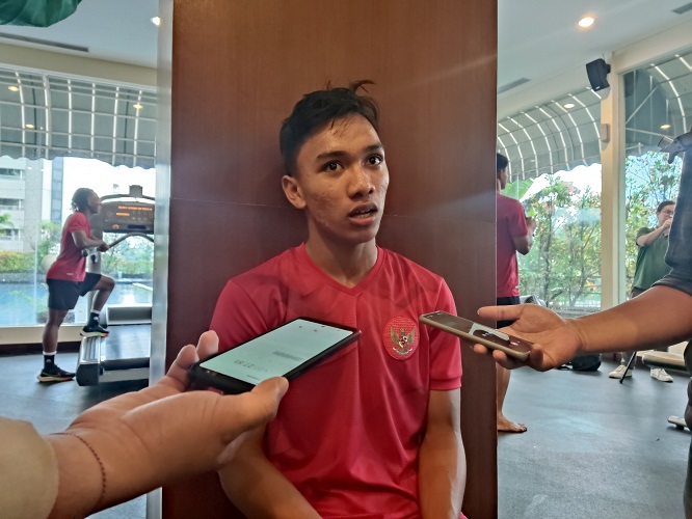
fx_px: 500
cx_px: 346
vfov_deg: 54.9
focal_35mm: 25
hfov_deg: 69.4
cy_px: 260
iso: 1356
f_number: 1.79
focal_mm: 4.71
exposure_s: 1/25
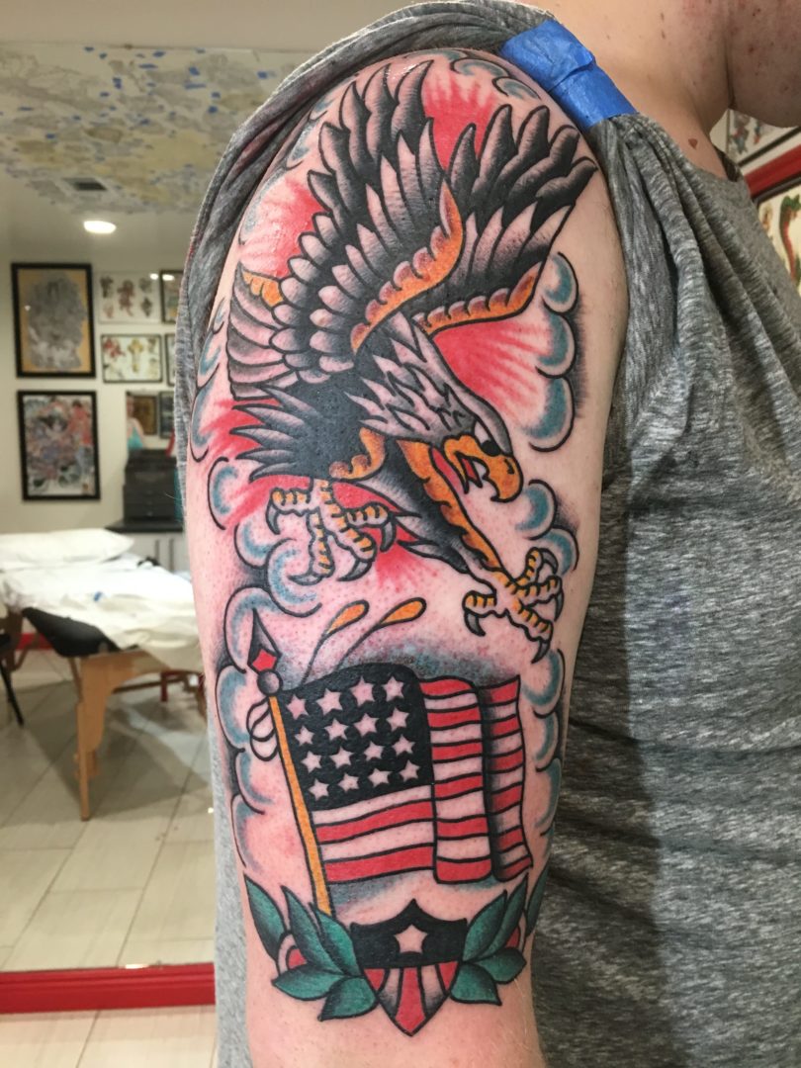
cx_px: 400
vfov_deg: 61.7
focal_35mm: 29
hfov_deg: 48.2
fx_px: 895
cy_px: 534
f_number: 2.2
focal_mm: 4.15
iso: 100
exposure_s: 1/30
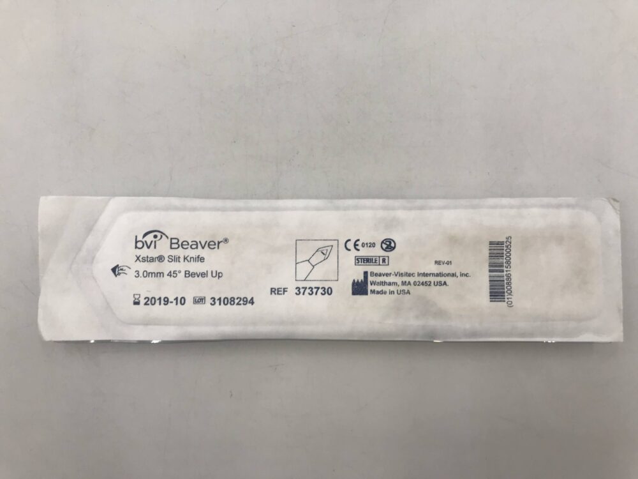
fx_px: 516
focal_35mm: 28
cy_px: 240
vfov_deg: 49.7
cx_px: 319
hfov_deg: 63.4
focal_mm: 3.99
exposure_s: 1/60
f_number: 1.8
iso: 25
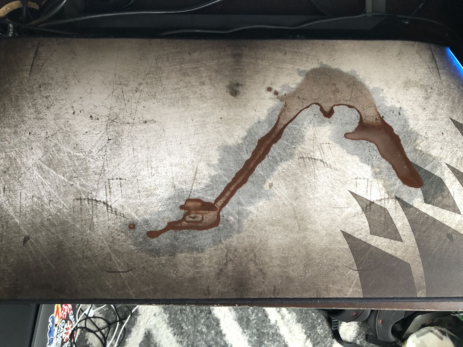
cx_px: 232
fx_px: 375
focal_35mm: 28
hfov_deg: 63.4
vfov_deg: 49.7
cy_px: 174
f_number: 1.8
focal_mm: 3.99
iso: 64
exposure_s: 1/15
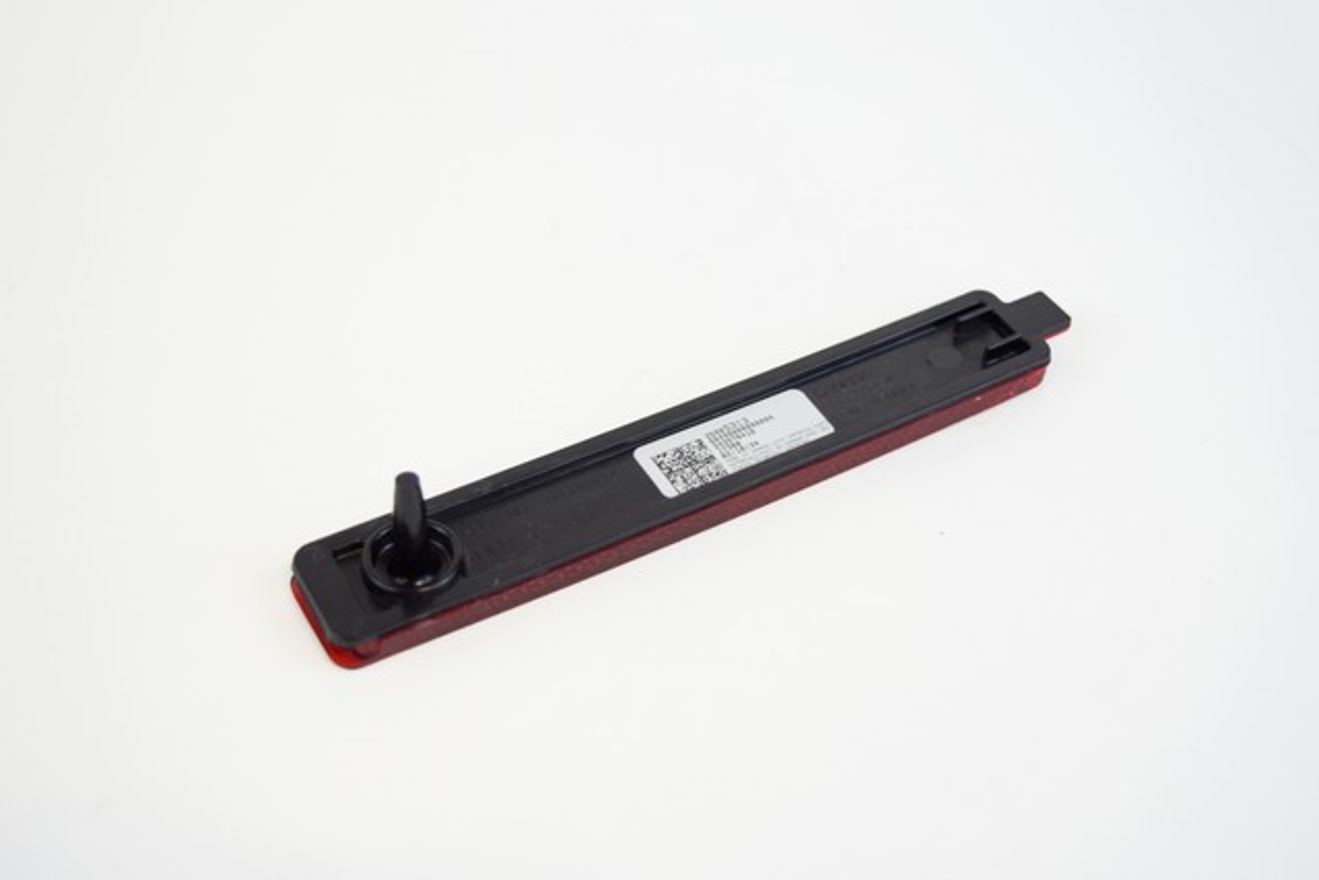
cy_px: 440
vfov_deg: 28.1
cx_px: 660
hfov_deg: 41.1
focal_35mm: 48
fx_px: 1759
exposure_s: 1/60
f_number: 4.5
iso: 900
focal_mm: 32
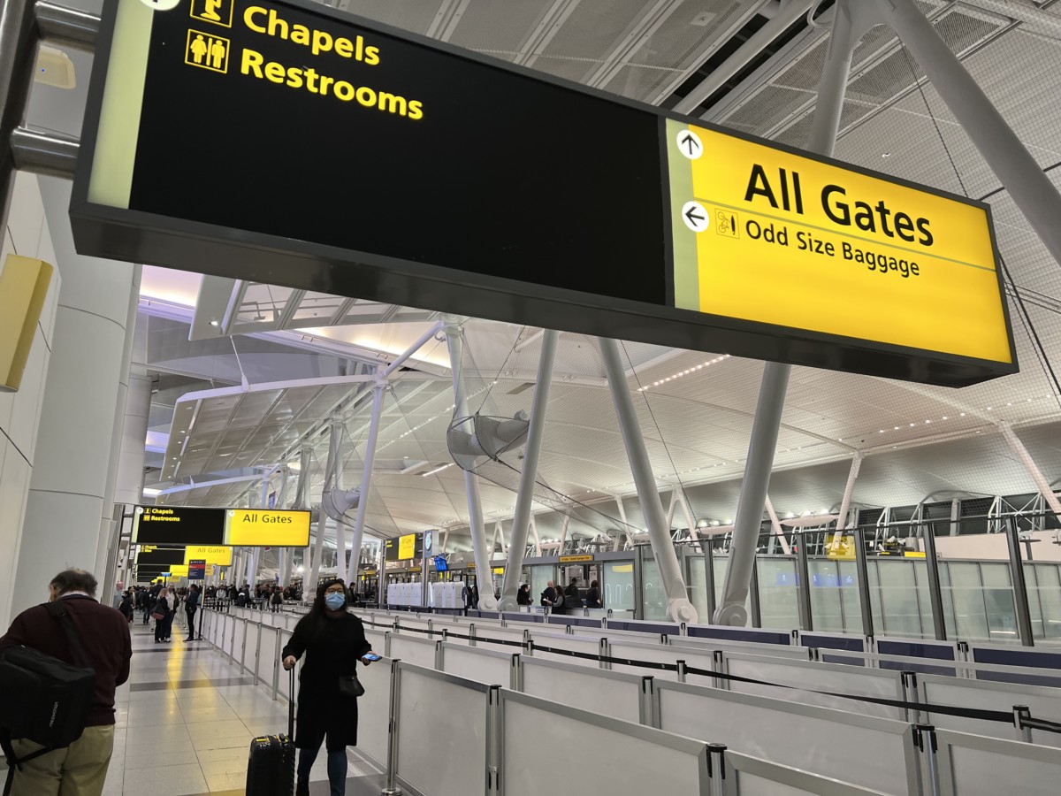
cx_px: 530
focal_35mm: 26
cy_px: 398
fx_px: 797
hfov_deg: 67.3
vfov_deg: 53.1
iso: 125
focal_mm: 5.7
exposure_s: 1/120
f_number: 1.5
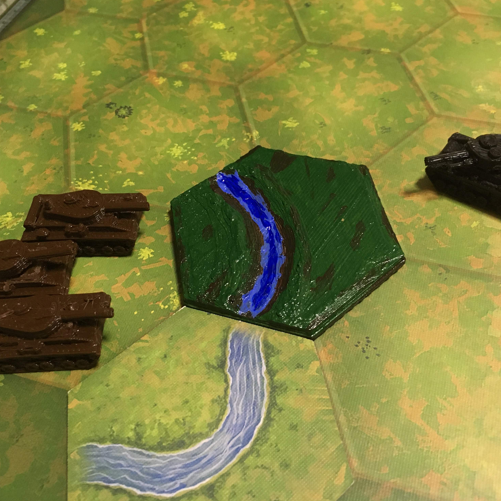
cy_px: 247
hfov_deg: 47.2
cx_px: 264
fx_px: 573
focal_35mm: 35
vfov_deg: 47.2
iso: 200
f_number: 2.2
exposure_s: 1/20
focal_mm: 4.15
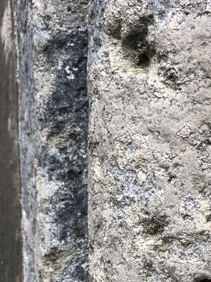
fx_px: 553
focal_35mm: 68
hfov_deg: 20.4
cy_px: 237
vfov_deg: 27.8
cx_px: 241
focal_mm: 3.99
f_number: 1.8
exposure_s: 1/345
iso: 20
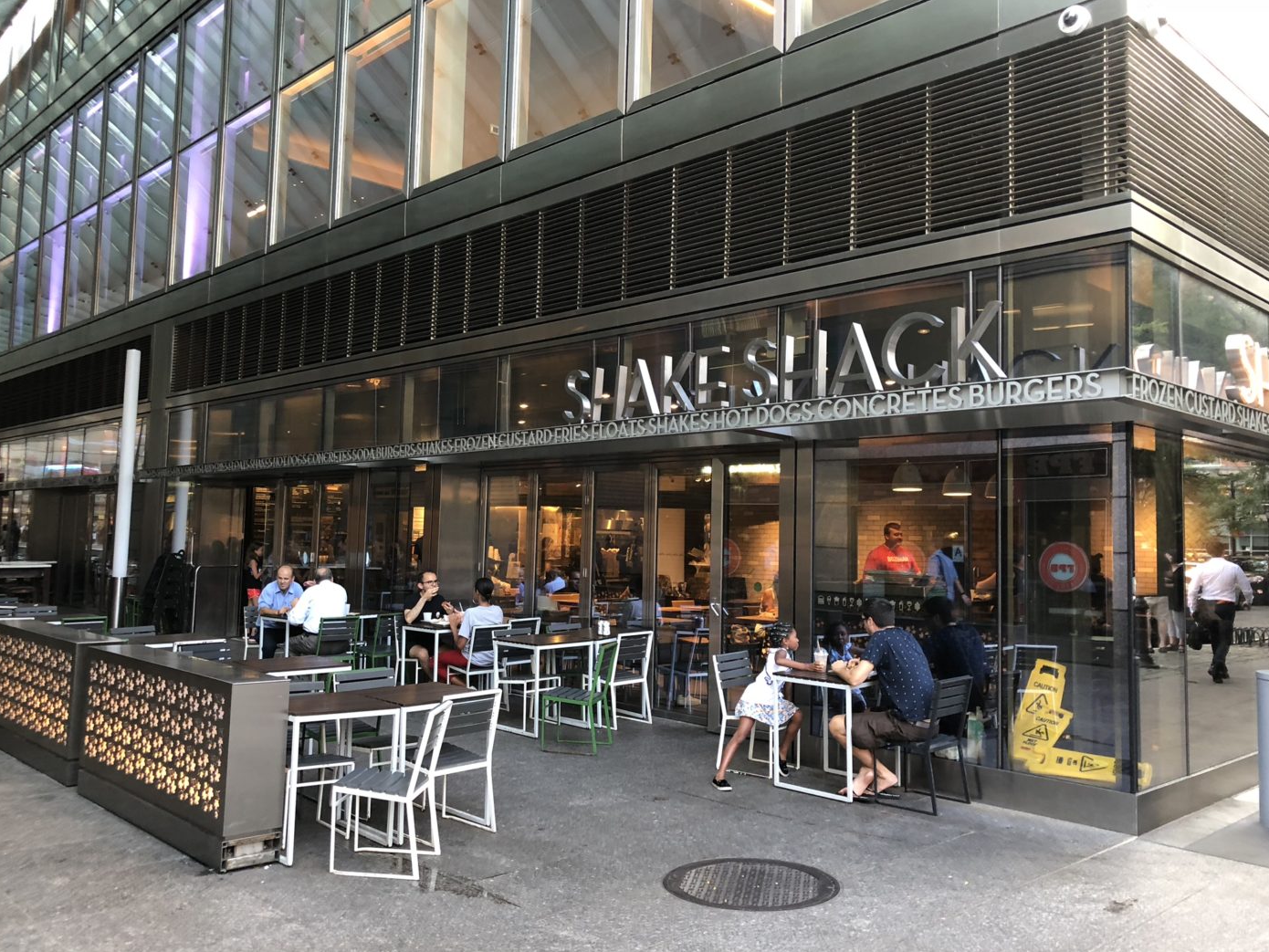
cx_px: 625
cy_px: 463
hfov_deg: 61.6
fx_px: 1063
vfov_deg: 48.2
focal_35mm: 29
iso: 40
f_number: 1.8
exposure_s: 1/15
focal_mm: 4
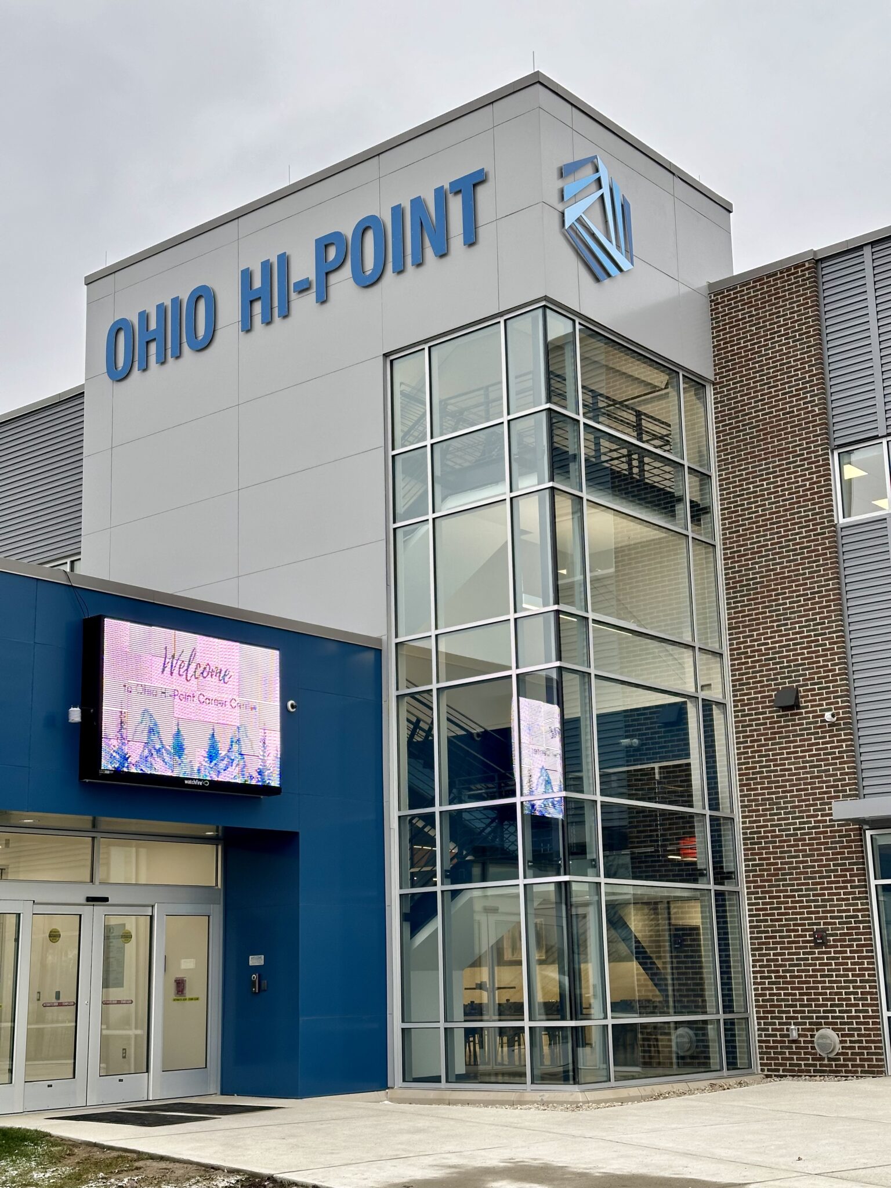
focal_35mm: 48
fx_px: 1647
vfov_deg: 39.7
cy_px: 594
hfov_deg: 30.3
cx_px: 446
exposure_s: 1/327
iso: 64
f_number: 1.78
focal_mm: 6.86
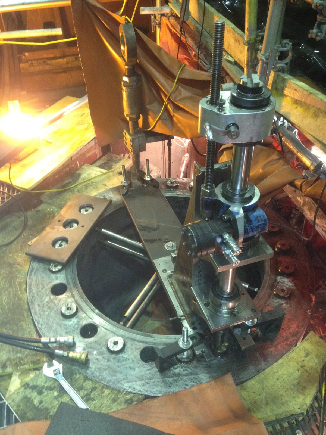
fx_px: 439
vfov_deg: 52.6
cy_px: 218
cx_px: 163
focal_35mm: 35
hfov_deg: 40.7
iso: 320
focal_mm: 4.28
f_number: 2.4
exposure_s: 1/20
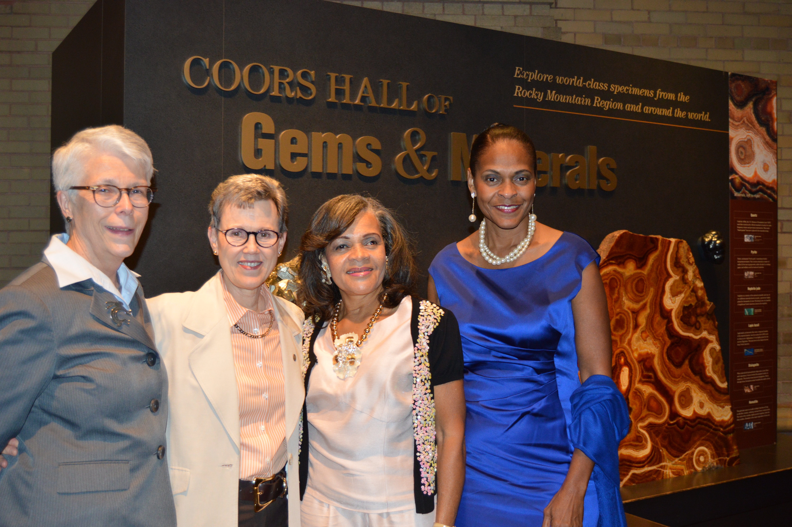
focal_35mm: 39
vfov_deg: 34.1
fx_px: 857
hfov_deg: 49.6
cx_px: 396
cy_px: 264
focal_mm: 26
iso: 720
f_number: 4
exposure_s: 1/60
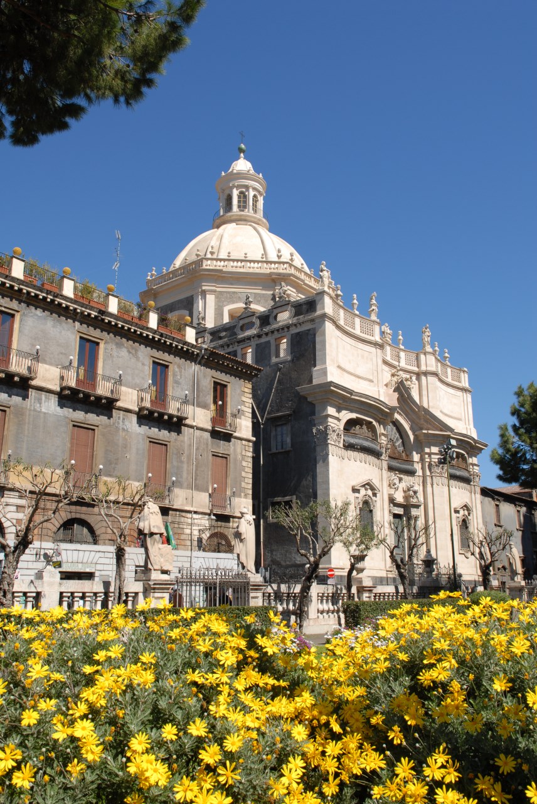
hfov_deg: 43.7
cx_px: 268
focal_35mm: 30
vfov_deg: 61.9
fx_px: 670
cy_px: 402
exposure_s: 1/250
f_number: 9
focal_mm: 20
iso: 125
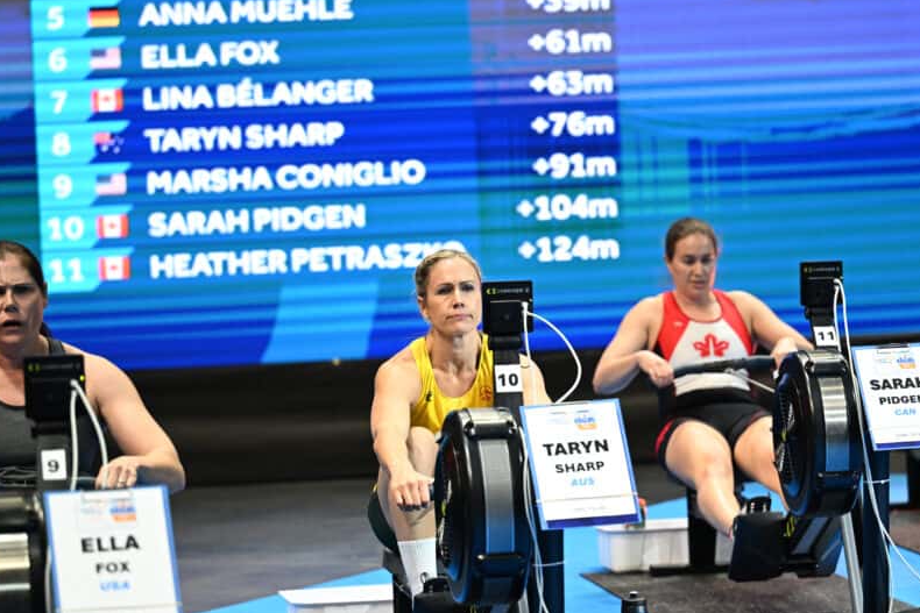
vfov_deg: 8.5
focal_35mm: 162
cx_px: 490
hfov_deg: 12.7
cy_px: 384
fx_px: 4140
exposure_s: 1/1600
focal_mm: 125
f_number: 2.8
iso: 4000
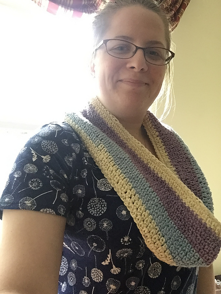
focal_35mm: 31
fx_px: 264
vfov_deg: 58.4
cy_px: 147
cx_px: 110
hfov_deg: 45.4
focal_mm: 2.65
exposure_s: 1/30
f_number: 2.2
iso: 200
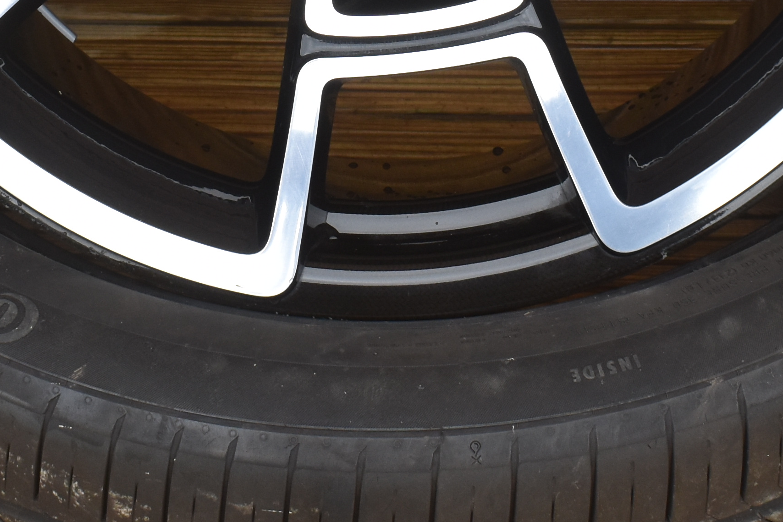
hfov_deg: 15.0
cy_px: -144
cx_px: 352
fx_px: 2980
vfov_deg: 9.8
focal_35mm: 137
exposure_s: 1/200
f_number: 7.1
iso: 400
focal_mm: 26
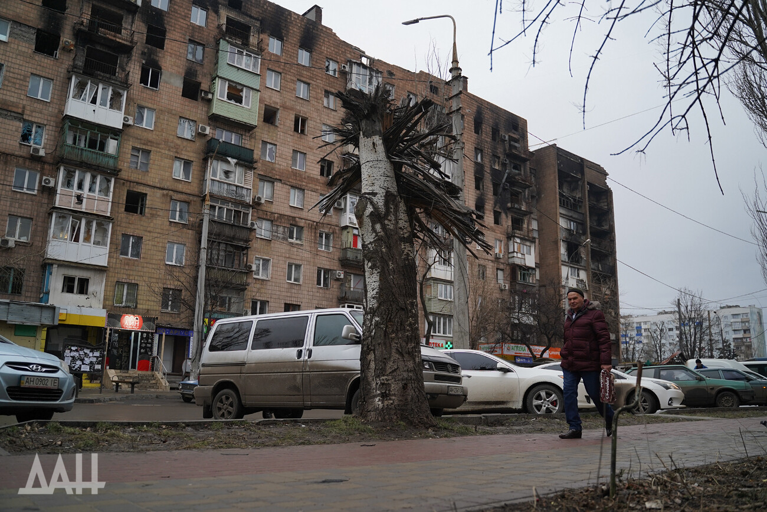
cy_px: 256
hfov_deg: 65.5
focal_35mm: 28
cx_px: 384
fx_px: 597
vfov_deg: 46.4
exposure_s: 1/500
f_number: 2.8
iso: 320
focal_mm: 28
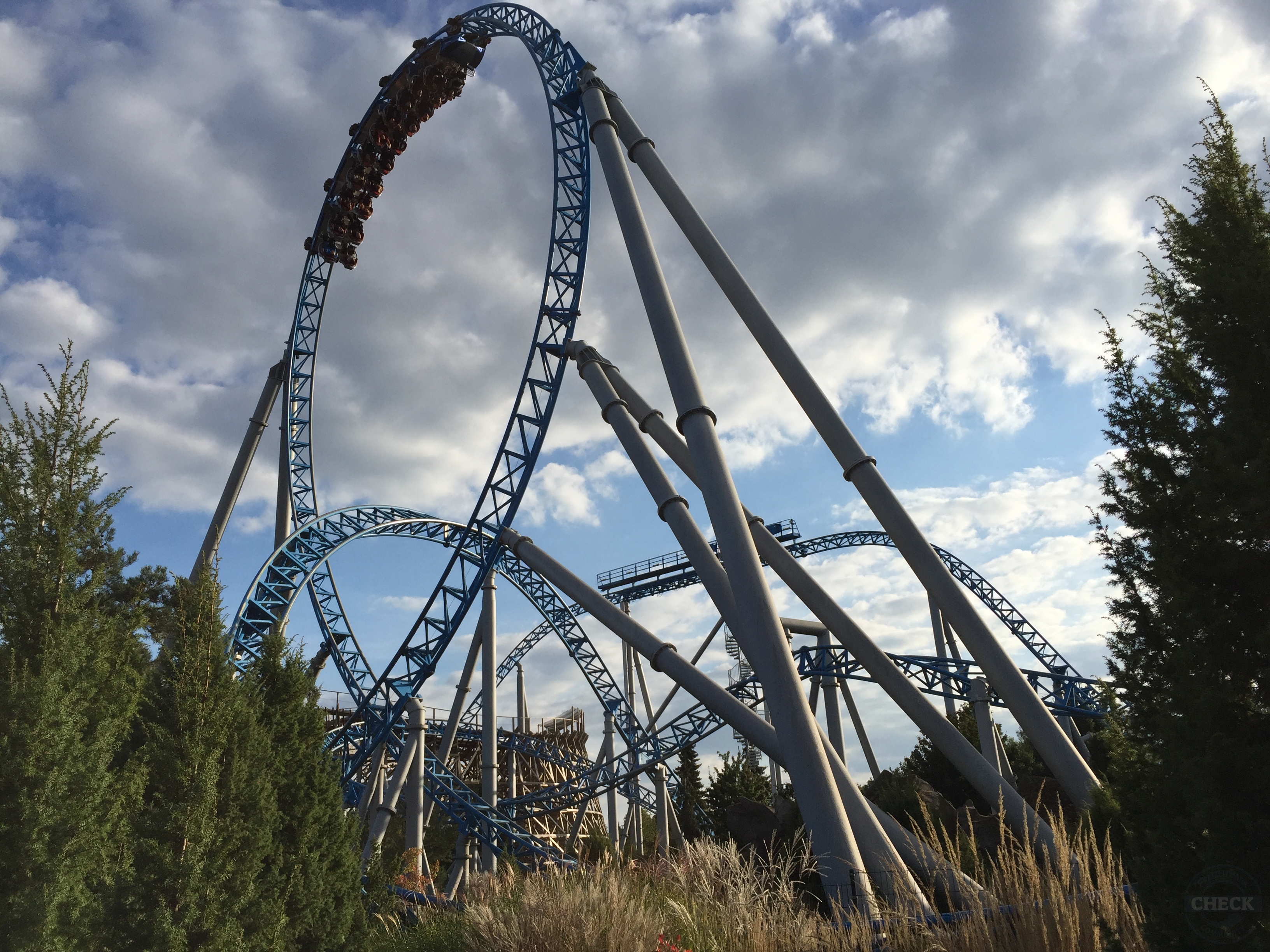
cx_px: 635
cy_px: 476
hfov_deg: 61.7
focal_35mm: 29
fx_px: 1064
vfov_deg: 48.2
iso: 32
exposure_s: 1/2825
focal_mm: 4.15
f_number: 2.2
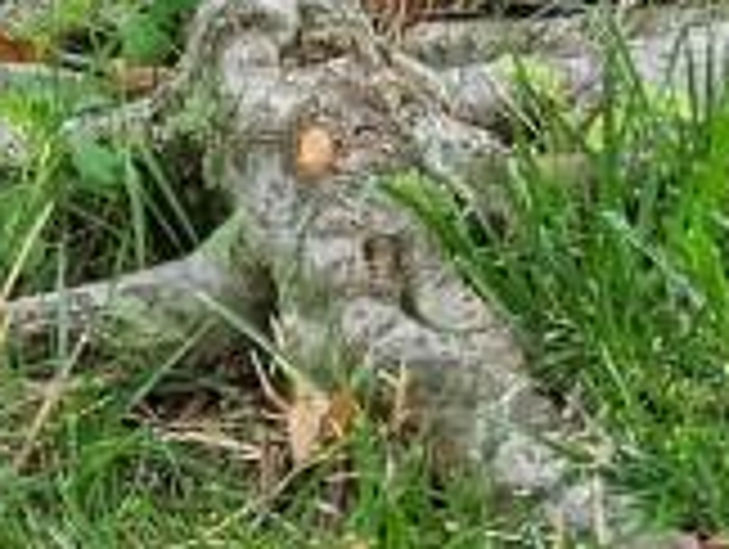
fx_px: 13899
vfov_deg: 2.3
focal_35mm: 659
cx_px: 1017
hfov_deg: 3.0
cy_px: -632
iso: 351
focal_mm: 19
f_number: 3.5
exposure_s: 1/997
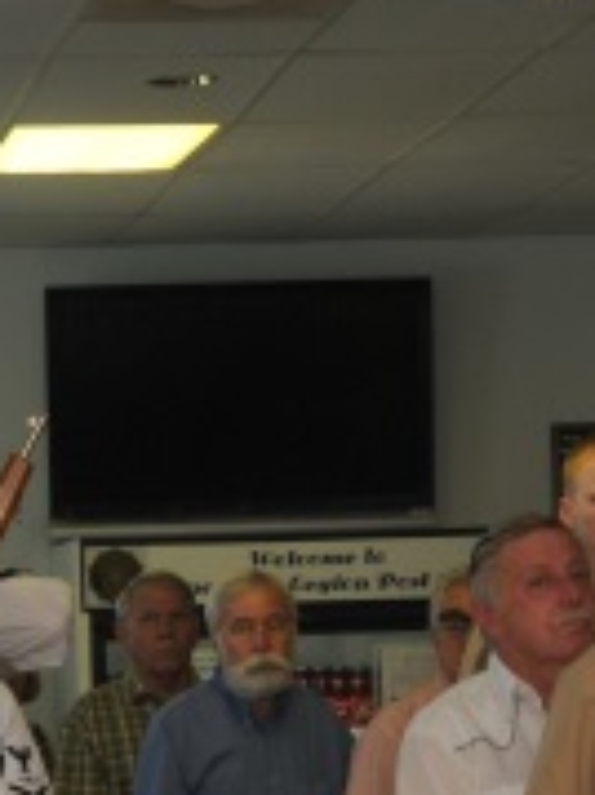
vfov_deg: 8.7
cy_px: 904
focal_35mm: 225
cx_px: 98
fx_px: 5166
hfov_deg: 6.6
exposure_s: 1/60
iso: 200
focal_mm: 35
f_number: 5
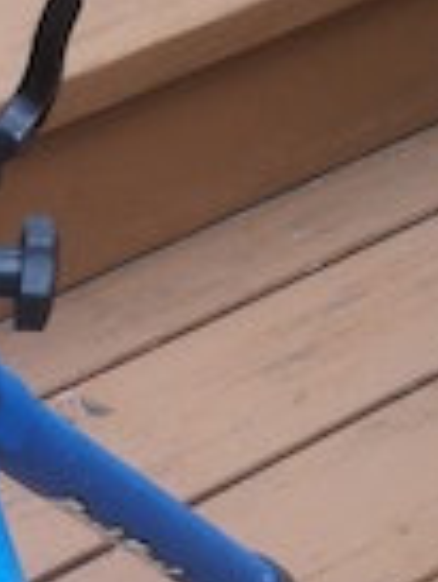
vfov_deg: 12.5
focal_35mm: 158
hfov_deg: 8.5
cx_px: -642
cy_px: 433
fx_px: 2661
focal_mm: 3.95
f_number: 1.8
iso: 64
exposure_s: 1/120
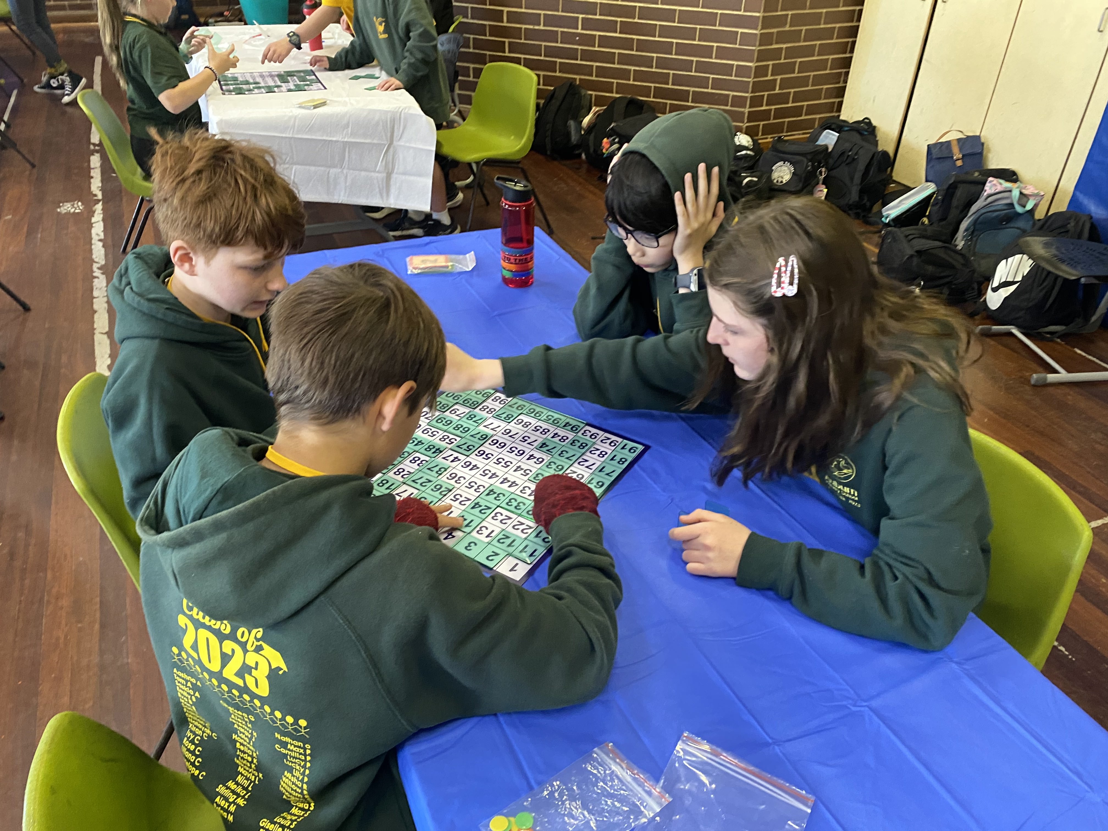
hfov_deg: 67.3
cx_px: 554
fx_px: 832
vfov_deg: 53.1
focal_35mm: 26
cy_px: 416
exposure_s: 1/33
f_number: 1.8
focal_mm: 4.25
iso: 320
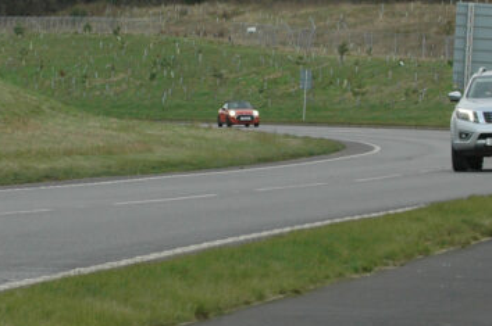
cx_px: 239
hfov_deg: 6.3
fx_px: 4442
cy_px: 95
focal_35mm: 325
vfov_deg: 4.2
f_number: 5.6
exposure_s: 1/125
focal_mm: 75
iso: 400
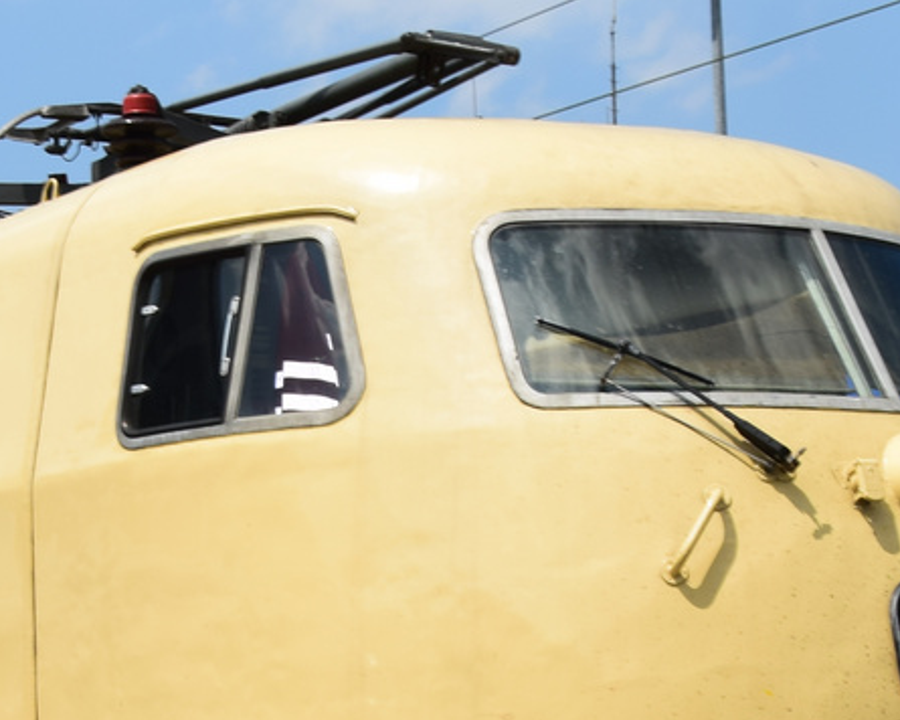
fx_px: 2869
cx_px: 374
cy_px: 720
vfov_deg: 14.1
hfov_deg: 17.8
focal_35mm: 108
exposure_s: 1/200
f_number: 11
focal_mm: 21
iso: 100
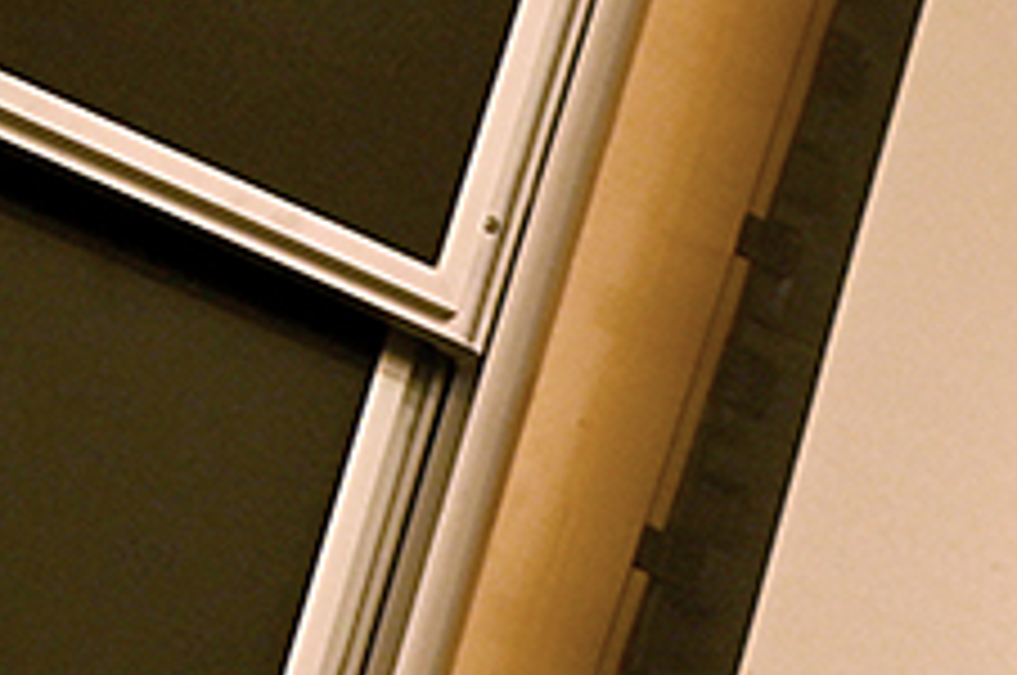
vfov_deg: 8.8
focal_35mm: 149
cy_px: 1156
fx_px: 4203
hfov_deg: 11.6
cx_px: 2340
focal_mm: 28
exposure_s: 1/125
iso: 1000
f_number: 3.5
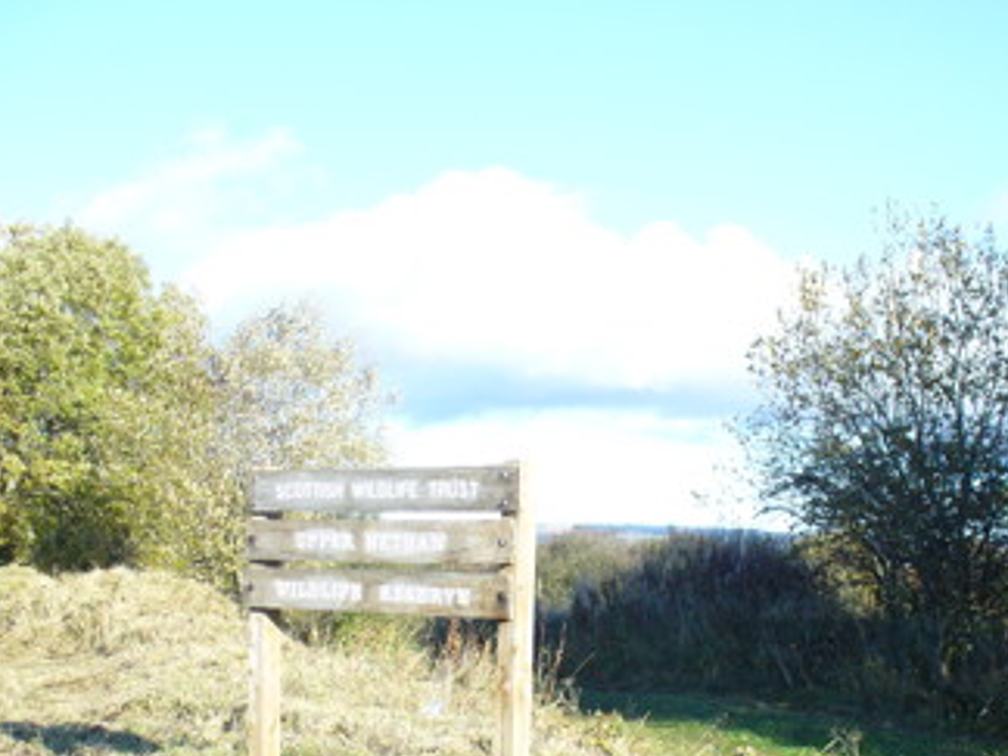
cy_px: 576
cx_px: 611
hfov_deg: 32.6
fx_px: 1718
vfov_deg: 24.5
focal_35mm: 59
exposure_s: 1/500
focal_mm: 6.1
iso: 80
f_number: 2.8
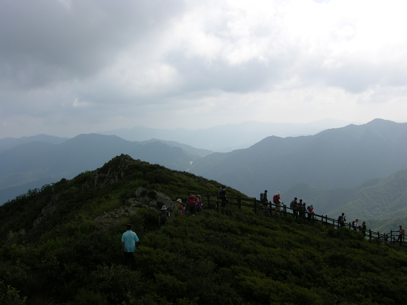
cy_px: 152
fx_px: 412
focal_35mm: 35
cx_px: 204
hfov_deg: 52.6
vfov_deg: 40.7
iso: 50
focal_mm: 8.9
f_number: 6.3
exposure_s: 1/248
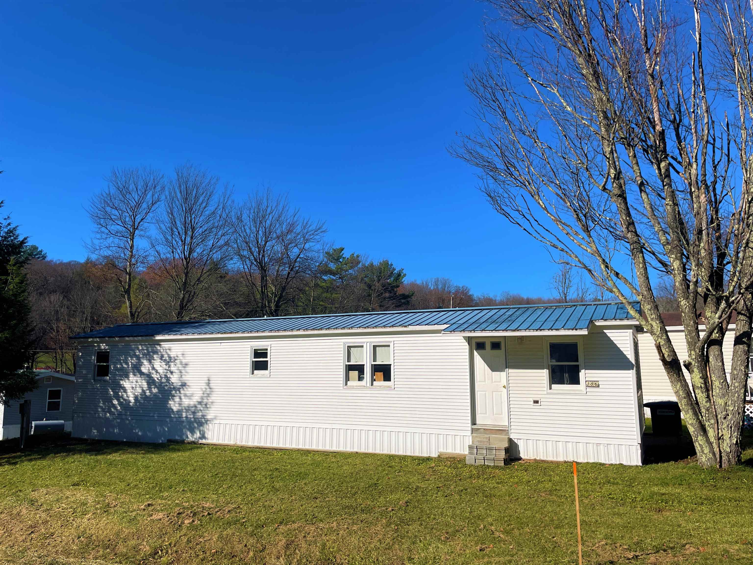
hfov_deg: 67.3
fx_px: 566
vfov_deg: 53.1
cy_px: 282
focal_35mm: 26
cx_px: 376
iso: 50
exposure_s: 1/8403
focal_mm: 4.2
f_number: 1.6
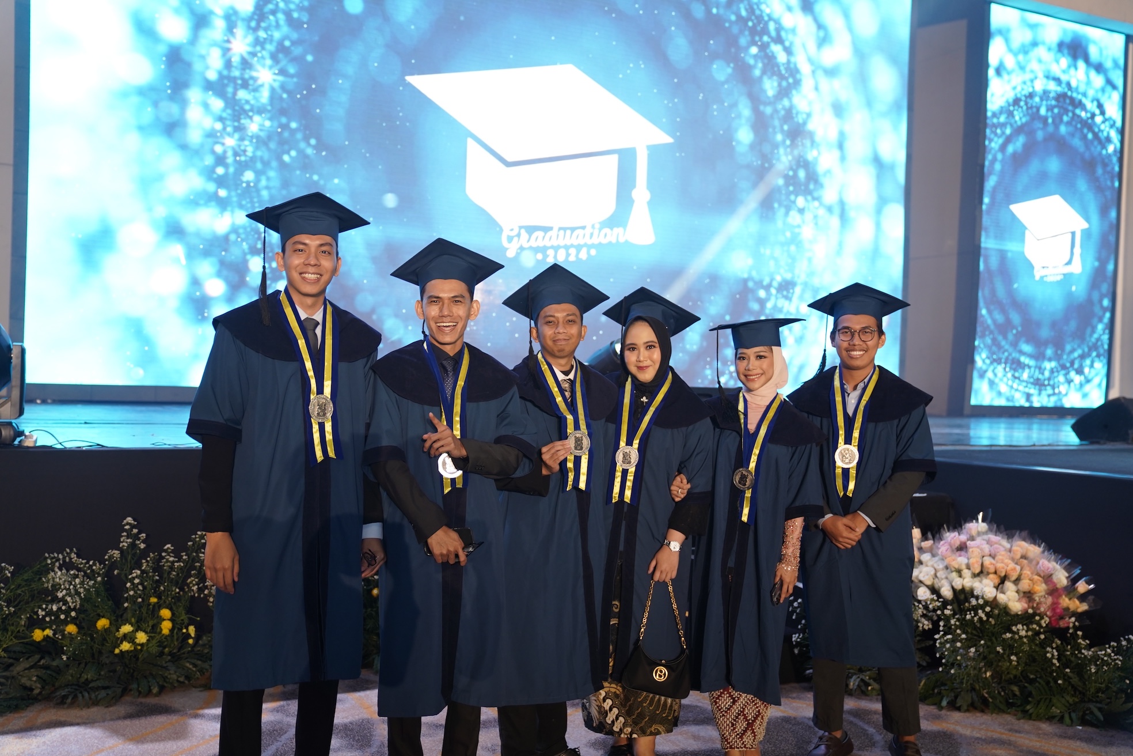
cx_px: 566
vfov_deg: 37.9
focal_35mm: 35
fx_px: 1101
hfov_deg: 54.4
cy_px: 378
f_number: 2.8
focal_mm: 35
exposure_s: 1/100
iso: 1000
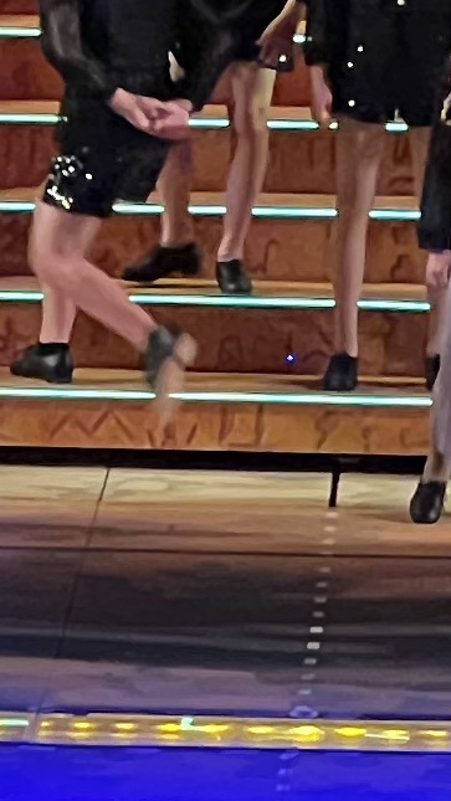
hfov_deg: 2.3
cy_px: -597
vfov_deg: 4.1
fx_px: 11136
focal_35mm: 524
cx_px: 338
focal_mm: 9
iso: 500
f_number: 2.8
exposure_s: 1/60
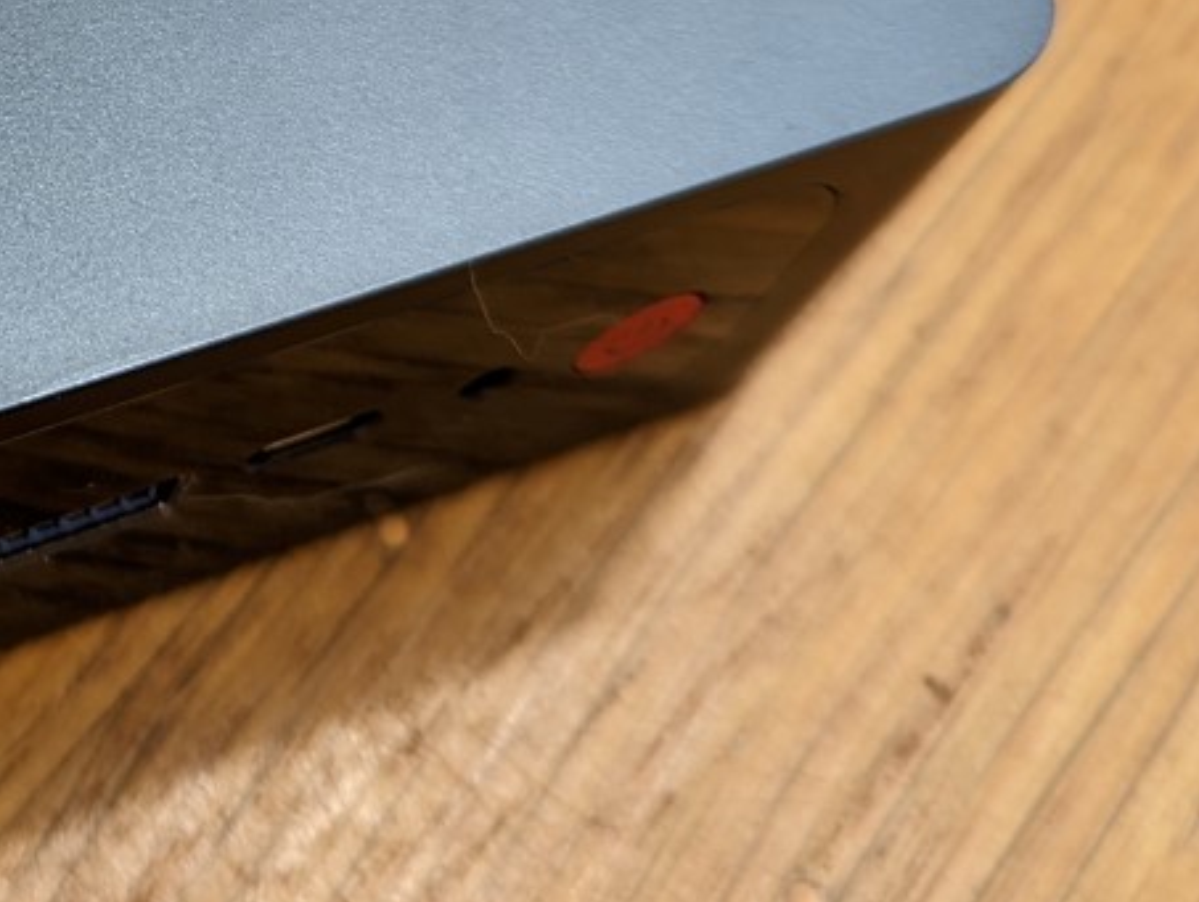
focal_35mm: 76
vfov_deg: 18.7
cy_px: -74
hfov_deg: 23.1
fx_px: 2636
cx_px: -307
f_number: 1.85
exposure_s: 1/24
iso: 108
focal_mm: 6.81
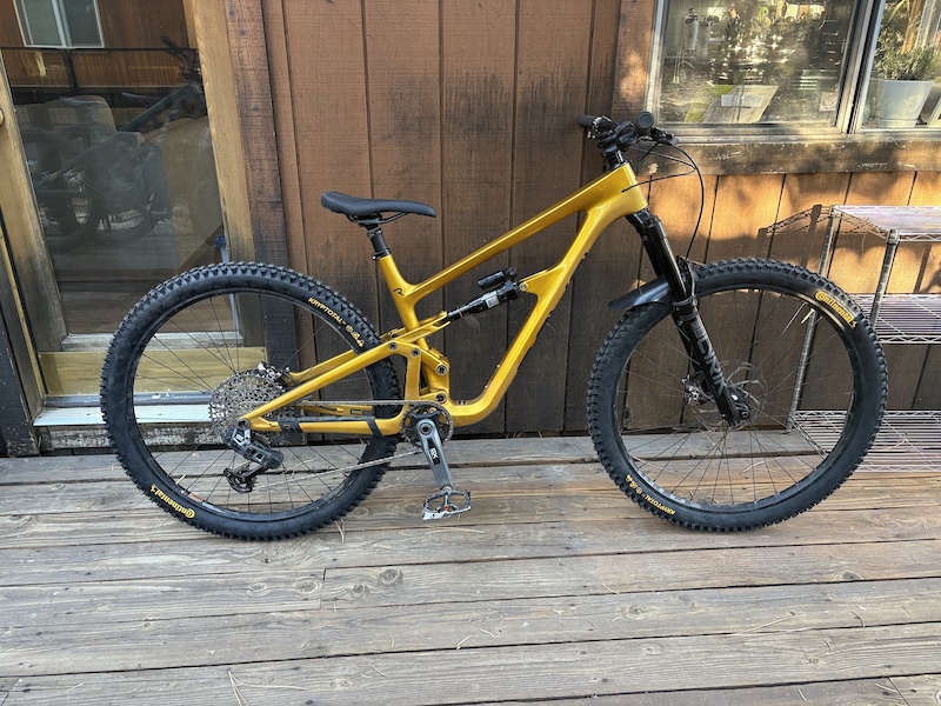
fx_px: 707
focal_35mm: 26
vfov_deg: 53.1
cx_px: 470
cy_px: 353
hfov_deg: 67.3
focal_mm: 5.96
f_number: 1.6
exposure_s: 1/60
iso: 200
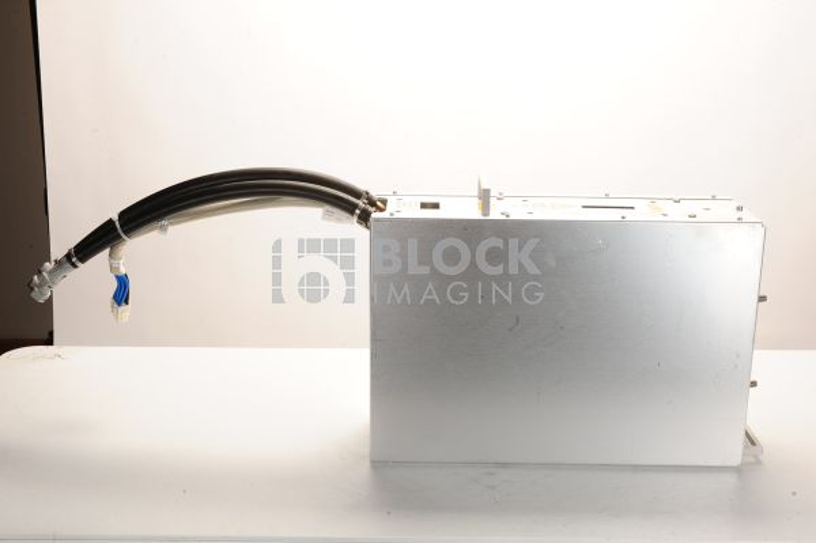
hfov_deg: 39.6
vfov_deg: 26.9
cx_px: 408
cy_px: 272
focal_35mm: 50
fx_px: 1132
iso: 320
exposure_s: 1/160
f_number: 14
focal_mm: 50
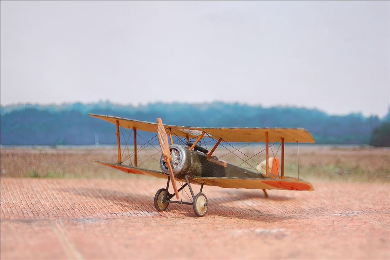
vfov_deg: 12.2
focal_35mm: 112
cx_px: 195
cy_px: 130
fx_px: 1218
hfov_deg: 18.2
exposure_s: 1/500
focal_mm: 75
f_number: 5.6
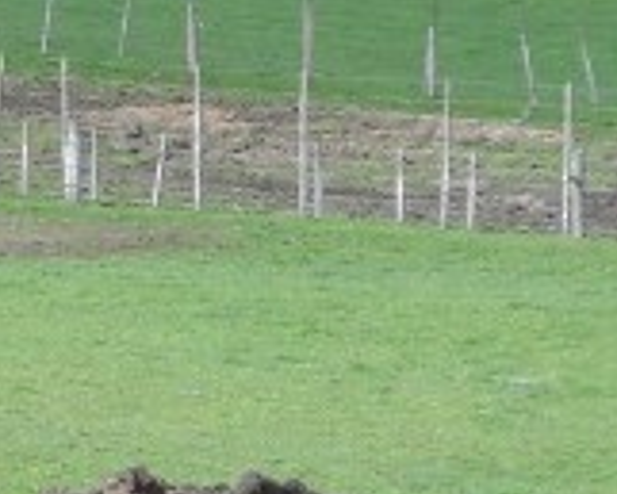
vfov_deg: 3.5
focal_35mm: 442
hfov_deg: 4.2
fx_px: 8076
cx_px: -1173
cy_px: 421
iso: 80
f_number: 4.3
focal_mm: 11.9
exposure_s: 1/250
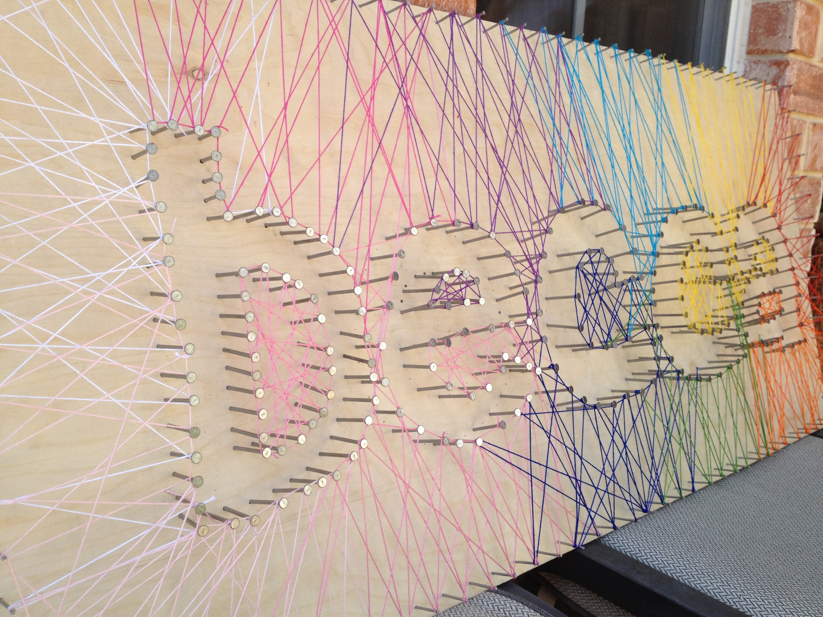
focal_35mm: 35
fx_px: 832
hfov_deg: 52.6
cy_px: 308
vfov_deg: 40.7
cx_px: 412
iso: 64
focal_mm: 4.28
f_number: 2.4
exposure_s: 1/394
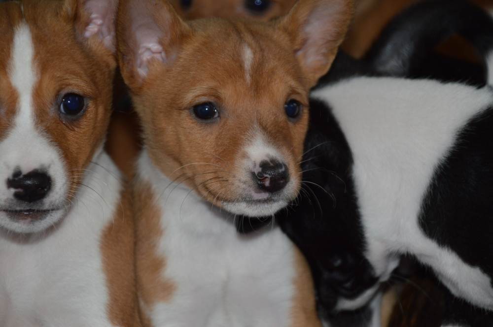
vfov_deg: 9.3
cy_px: 164
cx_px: 246
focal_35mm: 147
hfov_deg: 14.0
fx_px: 2010
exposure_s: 1/60
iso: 400
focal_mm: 98
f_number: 5.6
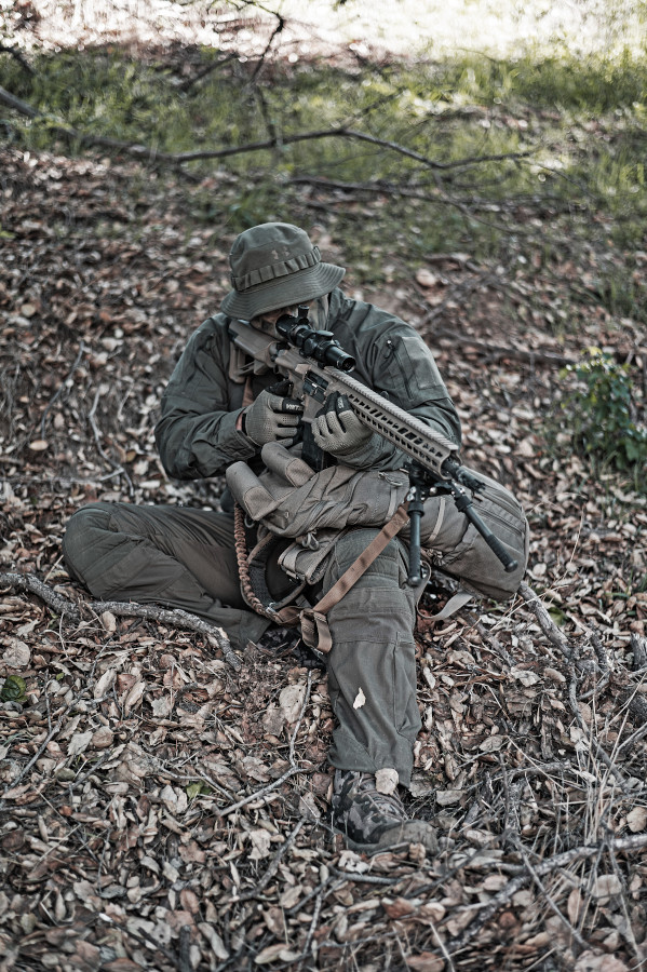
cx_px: 324
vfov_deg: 39.6
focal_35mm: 50
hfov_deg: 27.0
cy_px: 486
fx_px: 1349
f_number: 2
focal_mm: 50
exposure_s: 1/250
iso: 160
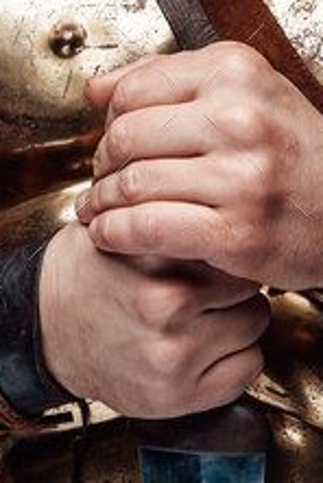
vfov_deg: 9.9
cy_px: -246
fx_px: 2683
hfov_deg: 6.9
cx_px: 179
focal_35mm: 200
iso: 125
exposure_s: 1/125
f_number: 6.3
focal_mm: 50
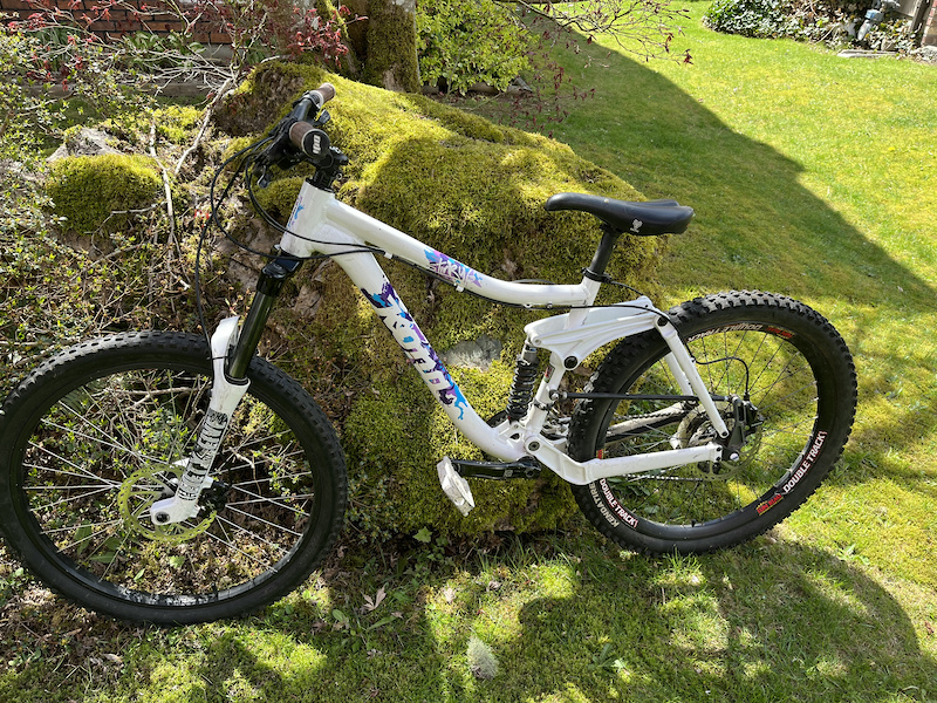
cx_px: 468
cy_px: 352
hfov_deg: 67.3
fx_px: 704
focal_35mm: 26
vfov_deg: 53.1
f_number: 1.6
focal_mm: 5.1
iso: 50
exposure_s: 1/522
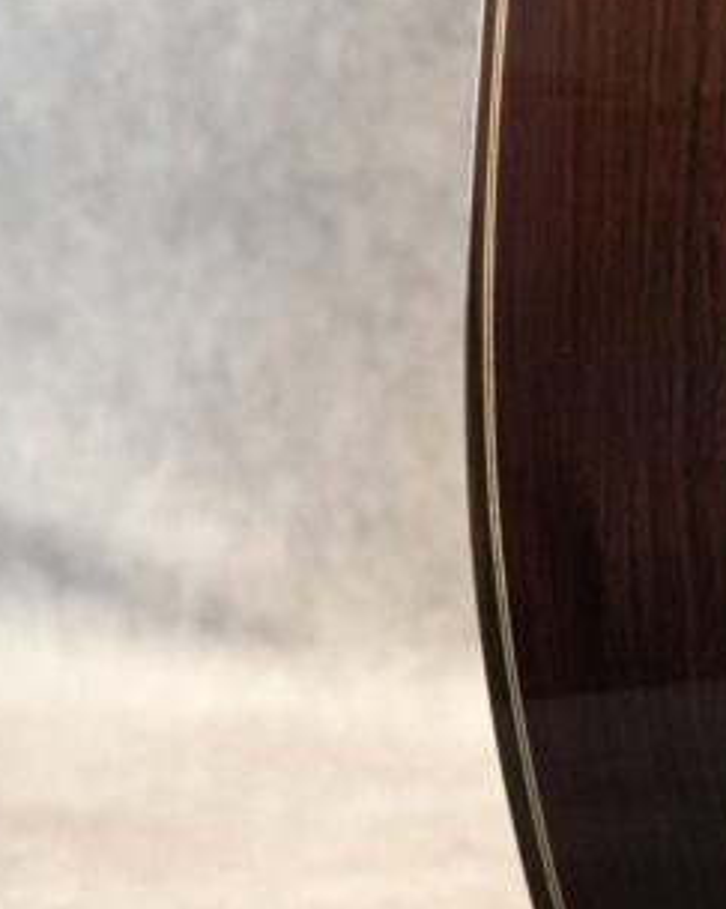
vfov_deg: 12.0
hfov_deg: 9.6
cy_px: -114
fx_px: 4246
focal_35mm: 158
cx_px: 880
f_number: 6.3
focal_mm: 50
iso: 2500
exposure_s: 1/15
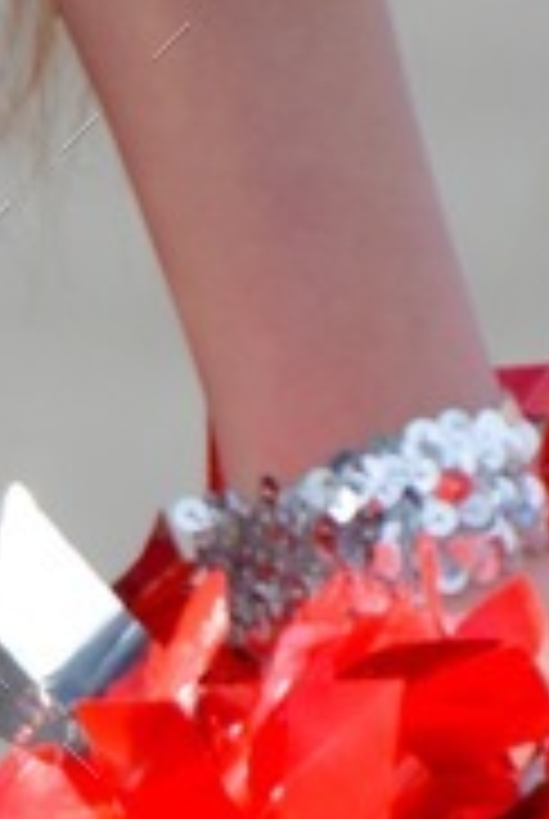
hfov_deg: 0.9
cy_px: 1087
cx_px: -256
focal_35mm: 1601
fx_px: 36482
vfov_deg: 1.3
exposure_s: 1/640
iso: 200
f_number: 6.3
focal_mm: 220
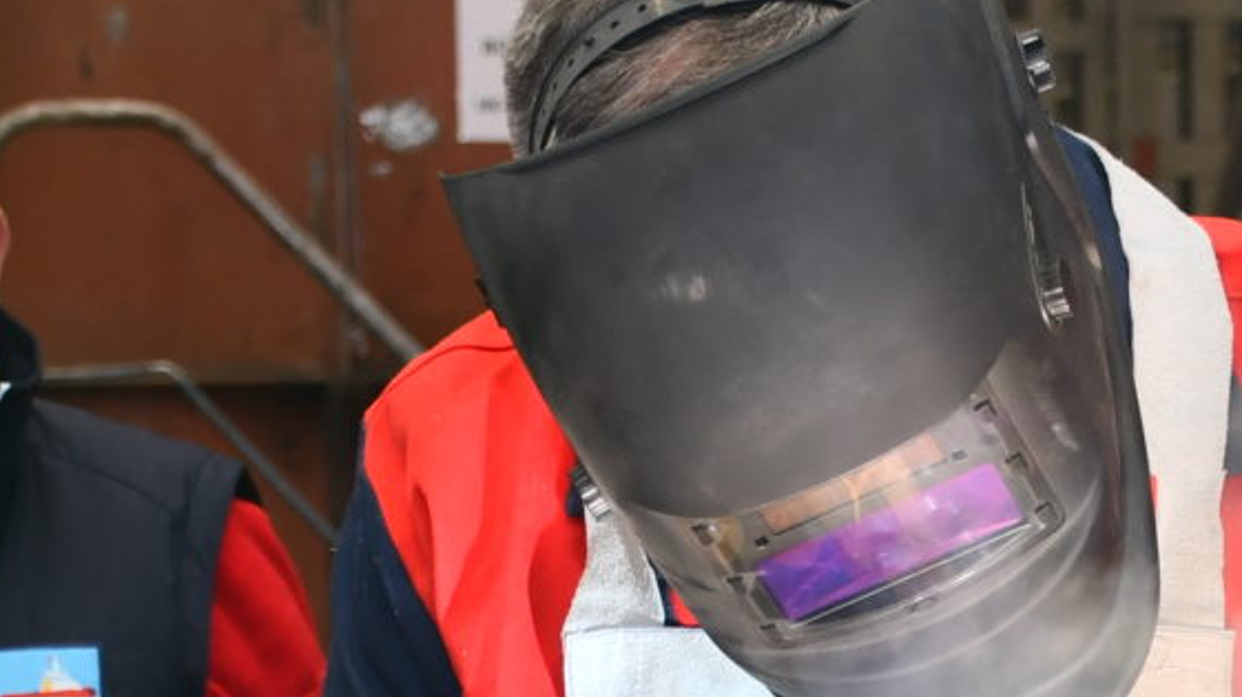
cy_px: 1090
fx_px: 5037
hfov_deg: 13.9
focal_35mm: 153
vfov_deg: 7.8
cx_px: 1215
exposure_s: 1/60
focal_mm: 27
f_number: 4
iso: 360
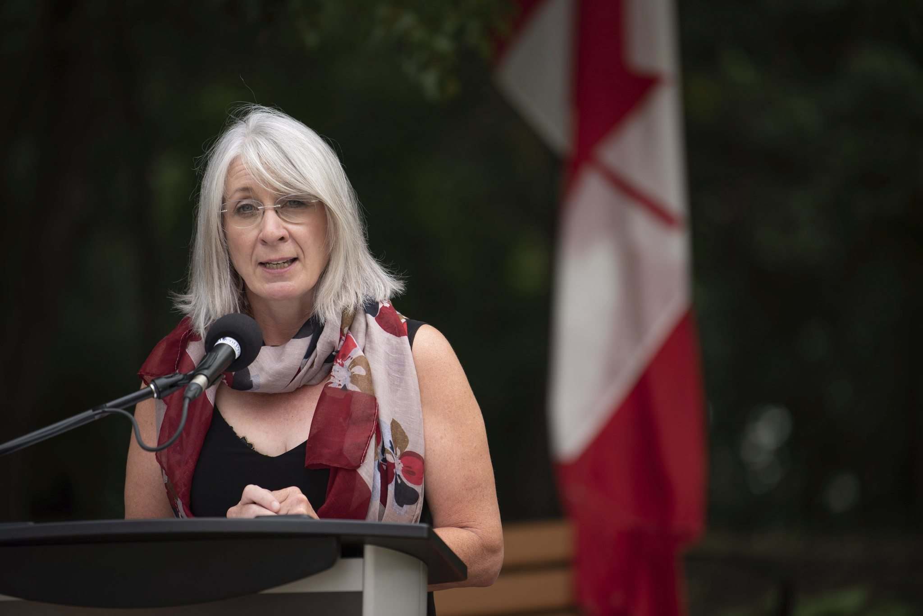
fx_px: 5129
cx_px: 462
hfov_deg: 10.3
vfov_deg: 6.9
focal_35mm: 200
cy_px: 308
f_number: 2.8
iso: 100
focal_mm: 200
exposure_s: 1/500
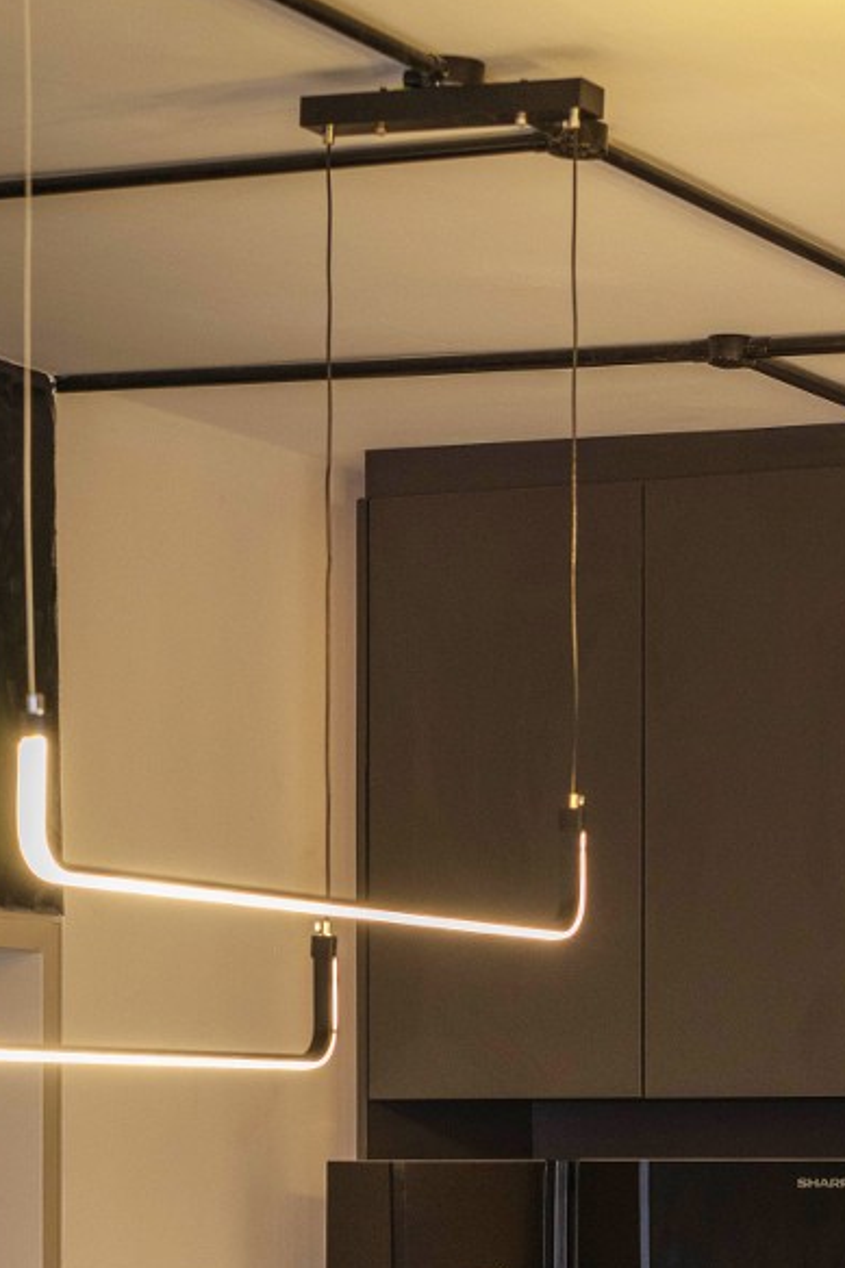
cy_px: 1172
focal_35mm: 113
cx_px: 841
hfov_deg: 12.0
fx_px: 3981
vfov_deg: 17.8
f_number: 4
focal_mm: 55
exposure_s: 1/40
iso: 800
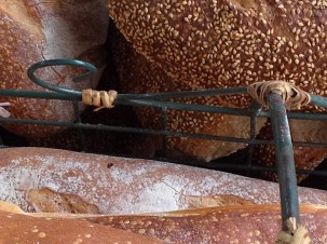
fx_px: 1046
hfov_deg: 17.8
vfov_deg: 13.3
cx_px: 144
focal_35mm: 111
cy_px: 175
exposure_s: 1/120
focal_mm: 4.28
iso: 125
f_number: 2.4
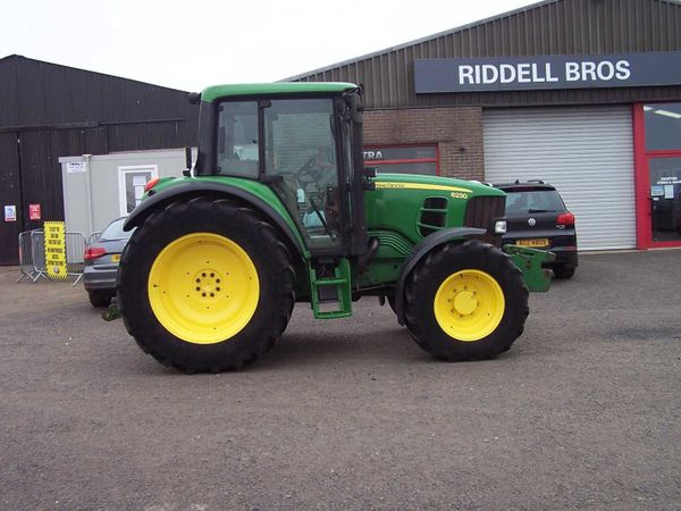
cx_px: 340
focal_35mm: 38
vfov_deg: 37.7
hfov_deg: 49.0
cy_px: 256
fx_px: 748
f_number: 2.8
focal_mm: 6.3
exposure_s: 1/125
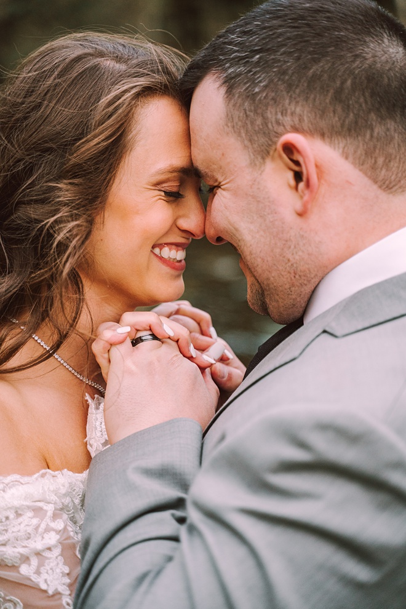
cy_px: 304
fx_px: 1269
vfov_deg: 27.0
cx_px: 203
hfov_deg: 18.2
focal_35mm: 75
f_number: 2.8
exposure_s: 1/1250
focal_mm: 75
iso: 1600
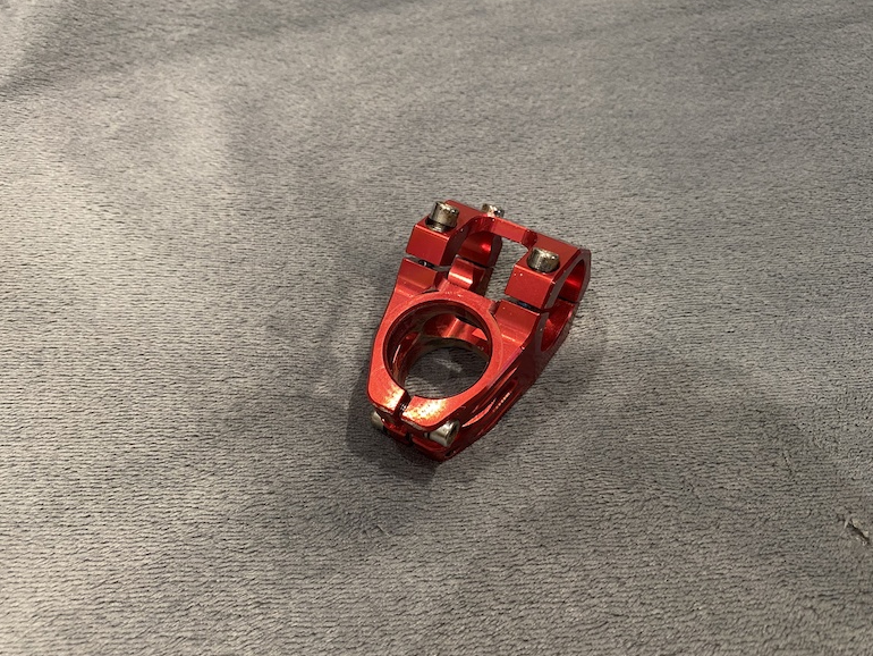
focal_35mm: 27
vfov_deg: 51.4
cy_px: 330
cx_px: 450
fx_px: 681
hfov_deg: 65.3
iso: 250
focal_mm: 4.25
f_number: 1.8
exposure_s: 1/50
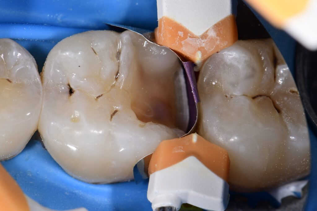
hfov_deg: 13.1
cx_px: 158
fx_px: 1382
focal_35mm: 157
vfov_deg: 8.7
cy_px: 106
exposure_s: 1/160
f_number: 32
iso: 200
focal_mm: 105
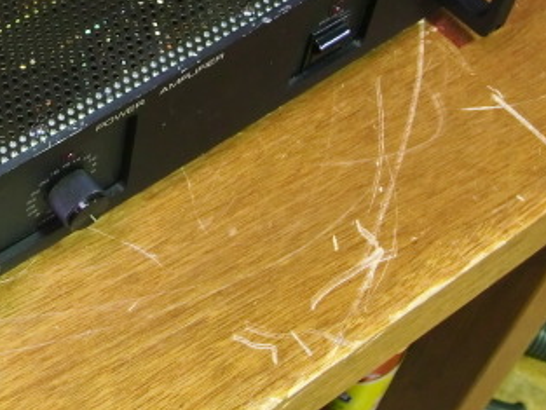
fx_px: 1483
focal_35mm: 94
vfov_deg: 15.6
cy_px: 51
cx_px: 26
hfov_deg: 20.3
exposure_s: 1/20
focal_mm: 8.2
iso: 400
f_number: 3.3
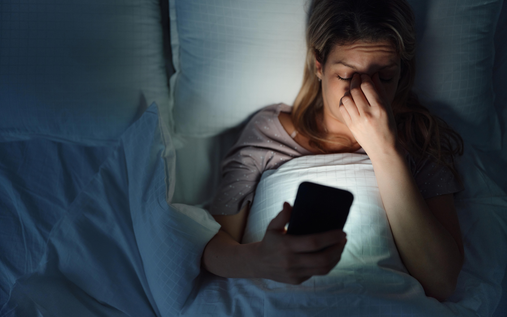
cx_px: 253
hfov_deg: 56.7
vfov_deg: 37.2
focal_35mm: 34
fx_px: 470
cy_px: 135
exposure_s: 1/30
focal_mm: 40
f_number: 1.4
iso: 800
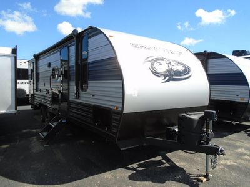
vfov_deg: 53.1
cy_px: 94
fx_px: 188
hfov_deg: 67.3
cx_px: 125
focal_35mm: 26
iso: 100
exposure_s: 1/640
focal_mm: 4.6
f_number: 3.2
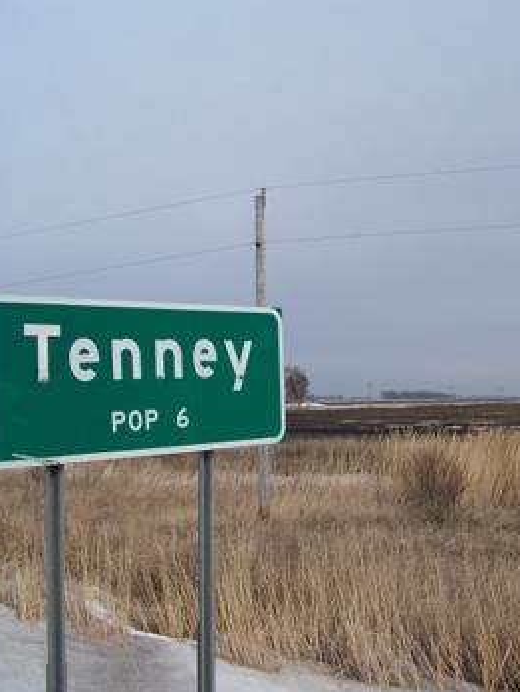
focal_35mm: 49
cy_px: 351
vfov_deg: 38.9
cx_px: 388
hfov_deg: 29.2
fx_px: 981
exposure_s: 1/800
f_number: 4
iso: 64
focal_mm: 5.85
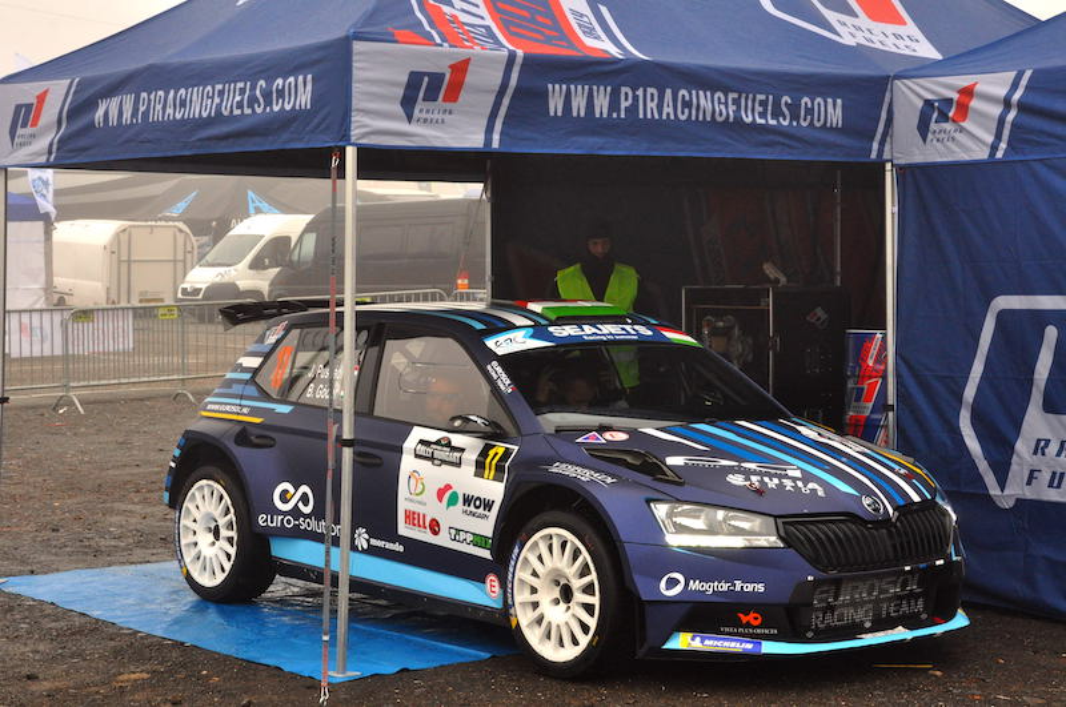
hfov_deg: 28.1
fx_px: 2129
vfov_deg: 18.9
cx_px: 533
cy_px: 354
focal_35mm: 72
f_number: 11
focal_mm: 48
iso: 1250
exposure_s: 1/125
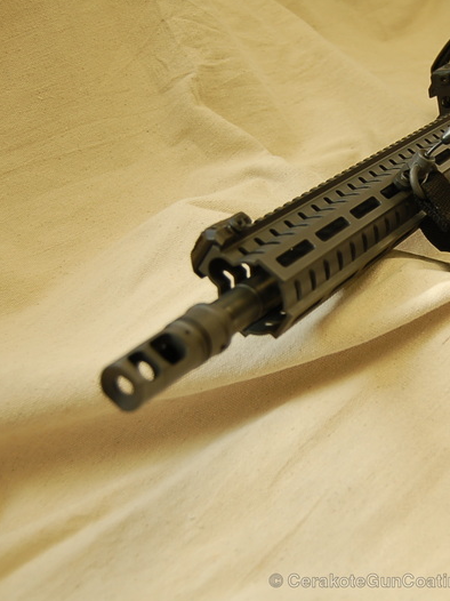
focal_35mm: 57
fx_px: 989
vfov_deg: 33.8
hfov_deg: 25.0
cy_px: 299
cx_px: 395
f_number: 4.2
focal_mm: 26
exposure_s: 1/60
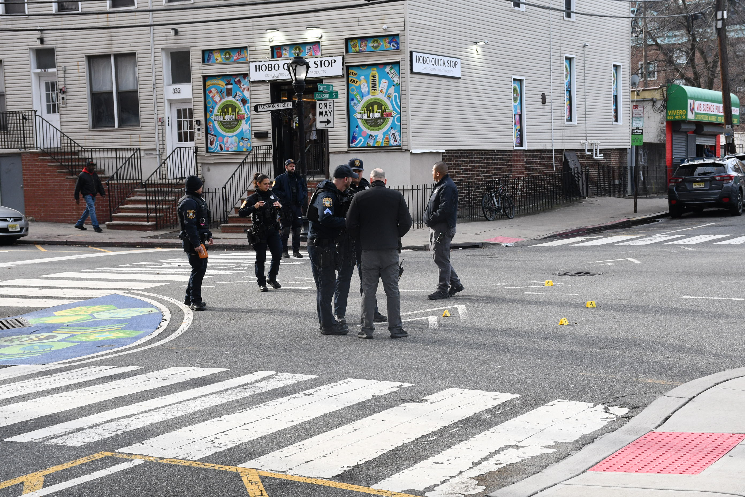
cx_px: 372
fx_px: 1304
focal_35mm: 63
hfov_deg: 31.9
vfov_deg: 21.6
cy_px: 248
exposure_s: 1/400
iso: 800
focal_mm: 42
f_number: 10
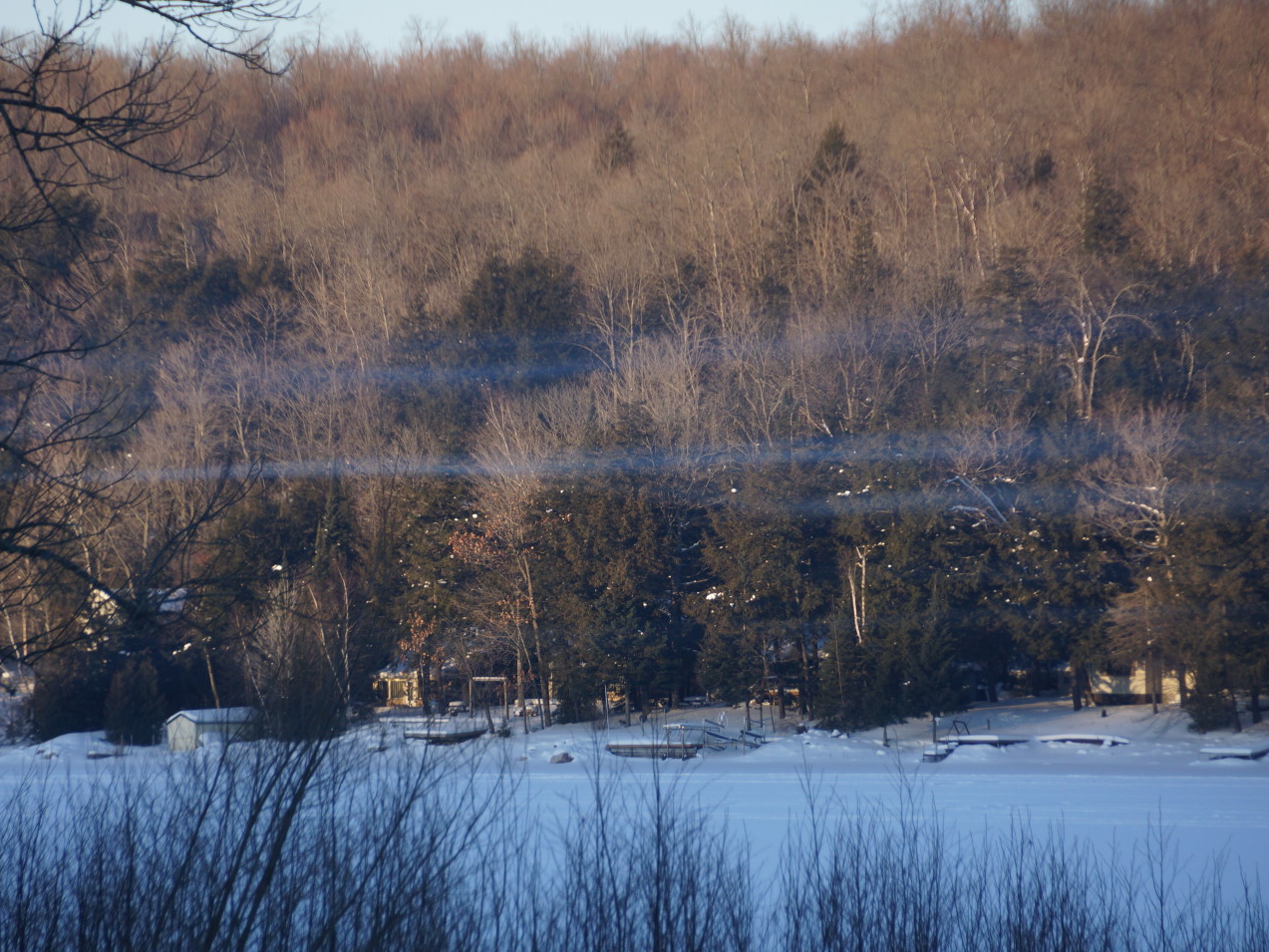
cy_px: 477
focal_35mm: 261
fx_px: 9569
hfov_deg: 7.6
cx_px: 578
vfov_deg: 5.7
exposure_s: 1/250
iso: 200
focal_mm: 160
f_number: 6.3
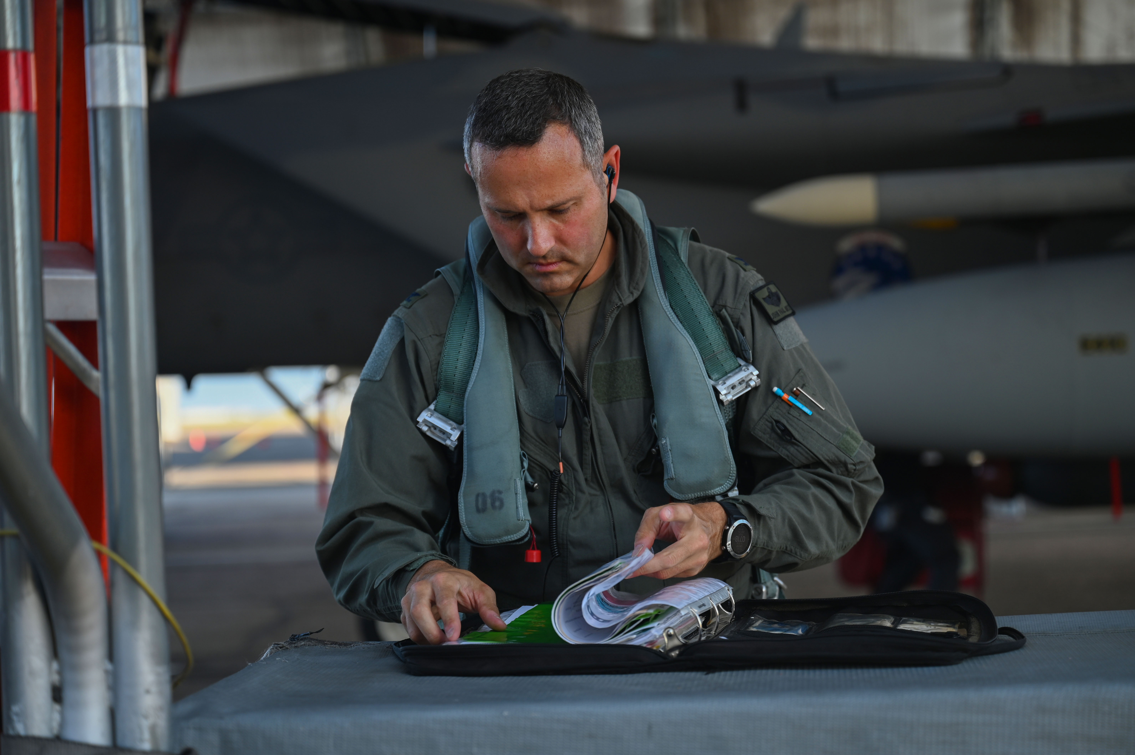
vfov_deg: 19.4
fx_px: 2206
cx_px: 568
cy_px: 378
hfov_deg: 28.9
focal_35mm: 70
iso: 125
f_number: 2.8
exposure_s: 1/640
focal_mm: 70
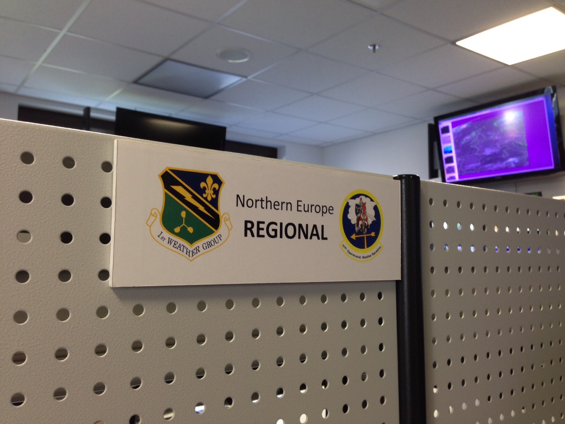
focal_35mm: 33
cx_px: 282
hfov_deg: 55.4
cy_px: 212
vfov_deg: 42.9
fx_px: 539
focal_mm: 4.12
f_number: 2.4
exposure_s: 1/20
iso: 80
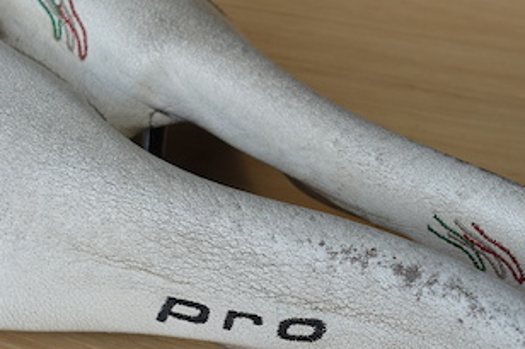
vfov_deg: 14.2
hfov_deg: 21.3
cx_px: 257
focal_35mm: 96
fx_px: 1399
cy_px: 266
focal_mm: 13.53
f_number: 3.5
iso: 125
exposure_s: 1/80
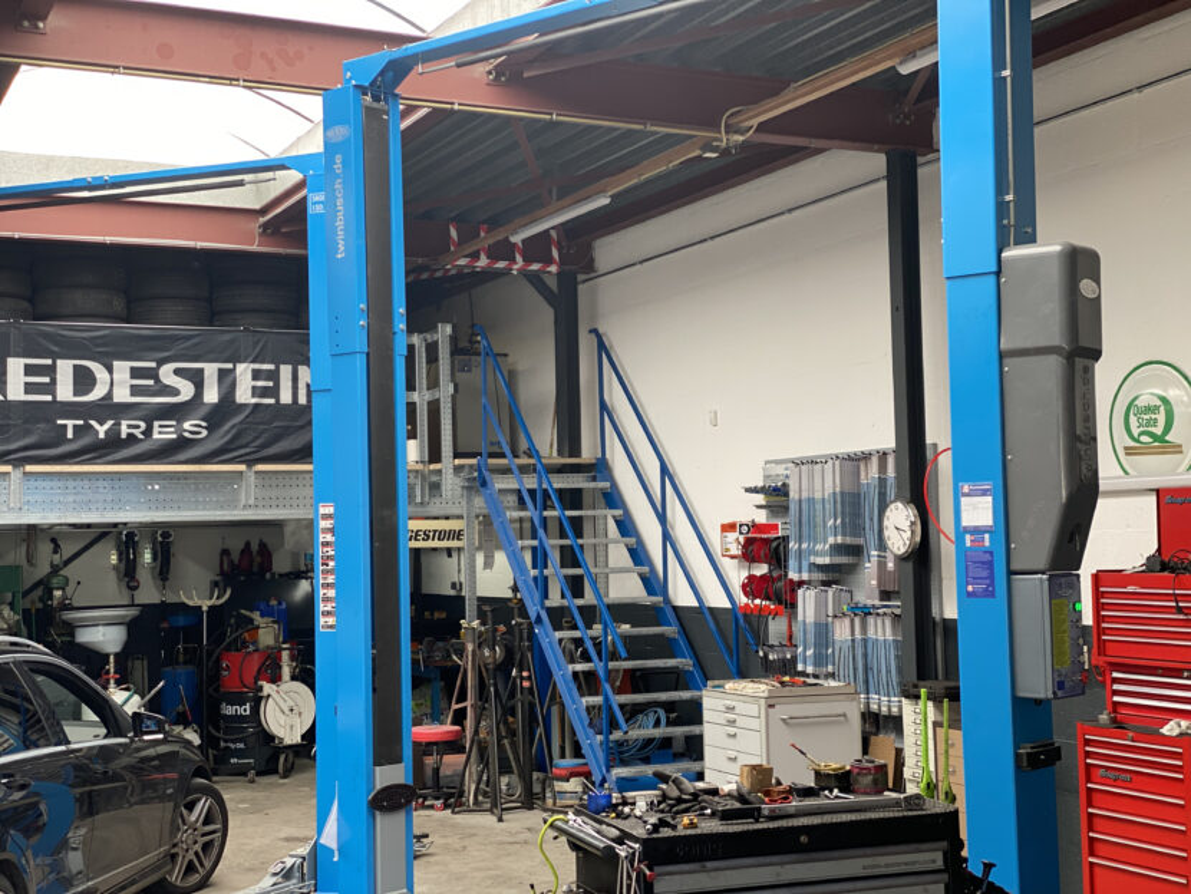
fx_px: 1790
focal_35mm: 52
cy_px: 447
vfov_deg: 28.0
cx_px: 596
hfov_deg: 36.8
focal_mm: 6
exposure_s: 1/122
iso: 50
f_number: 2
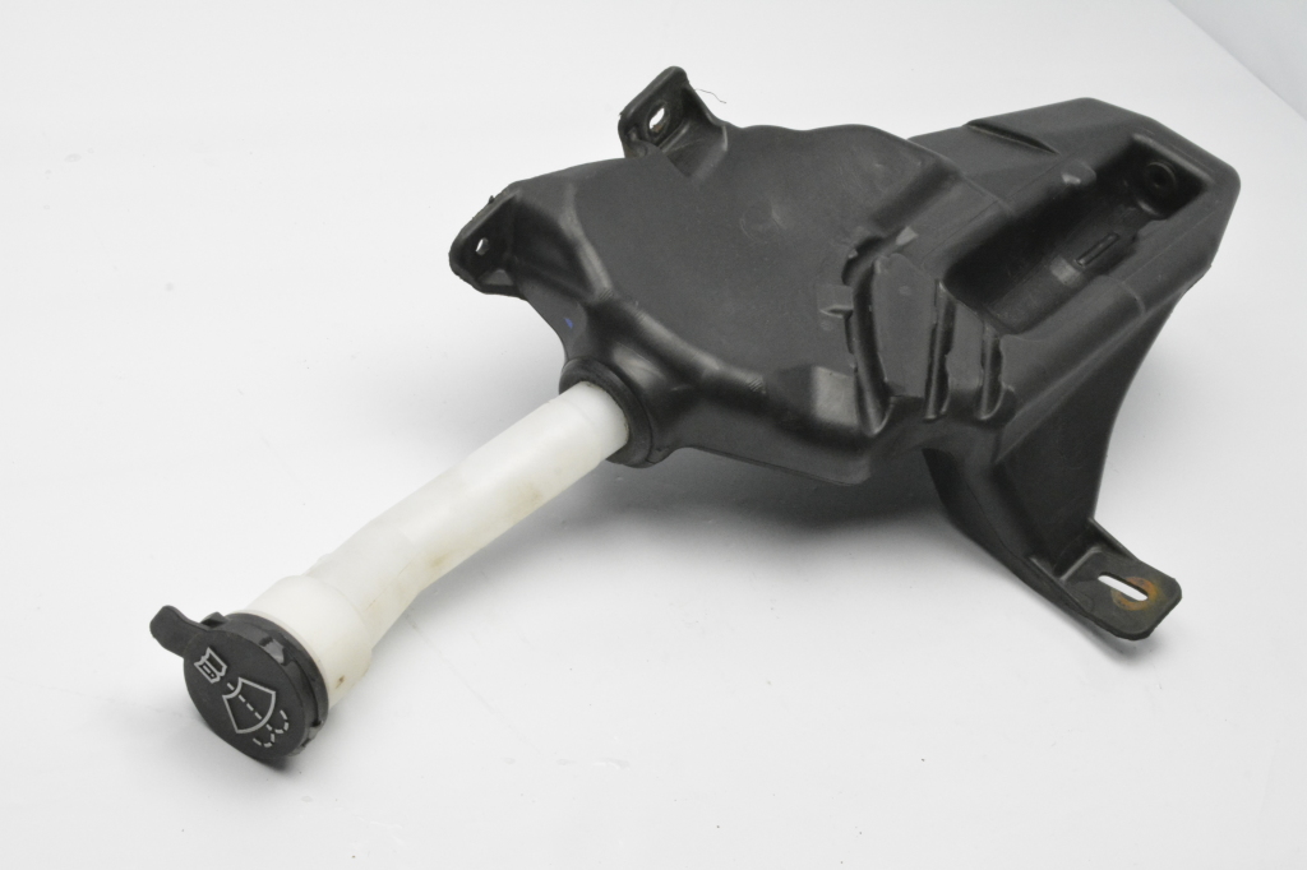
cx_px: 654
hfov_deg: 35.1
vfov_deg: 23.8
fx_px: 2069
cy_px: 435
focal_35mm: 57
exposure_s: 1/125
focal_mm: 38
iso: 6400
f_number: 20
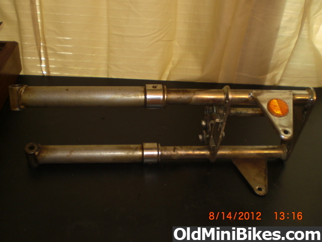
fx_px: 353
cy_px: 121
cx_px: 161
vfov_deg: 37.7
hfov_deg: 49.0
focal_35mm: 38
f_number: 3.1
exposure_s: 1/30
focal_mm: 6.3
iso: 100
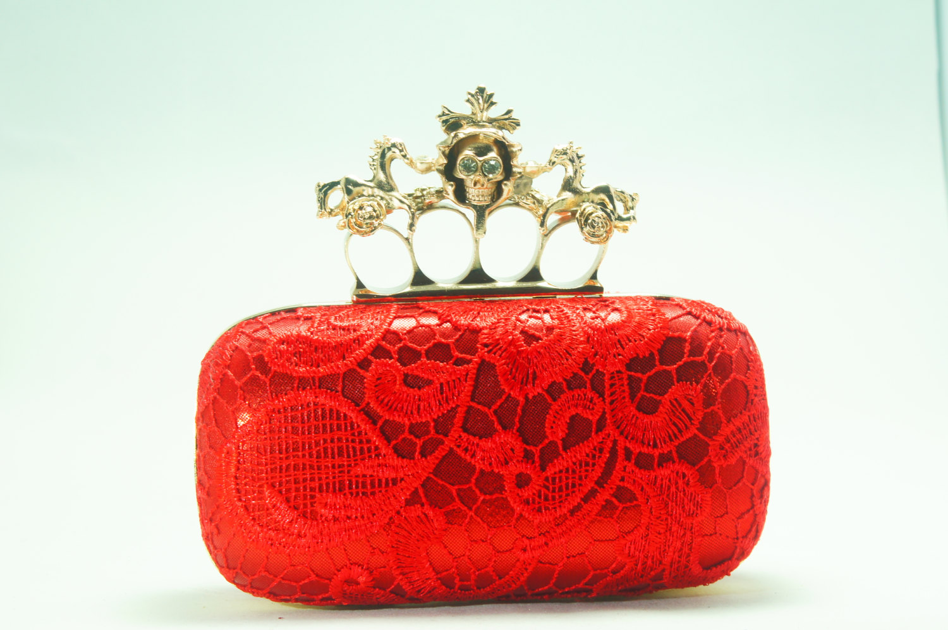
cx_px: 474
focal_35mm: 105
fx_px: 2762
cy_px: 315
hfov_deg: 19.5
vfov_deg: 13.0
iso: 200
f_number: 9
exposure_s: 1/4
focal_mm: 70
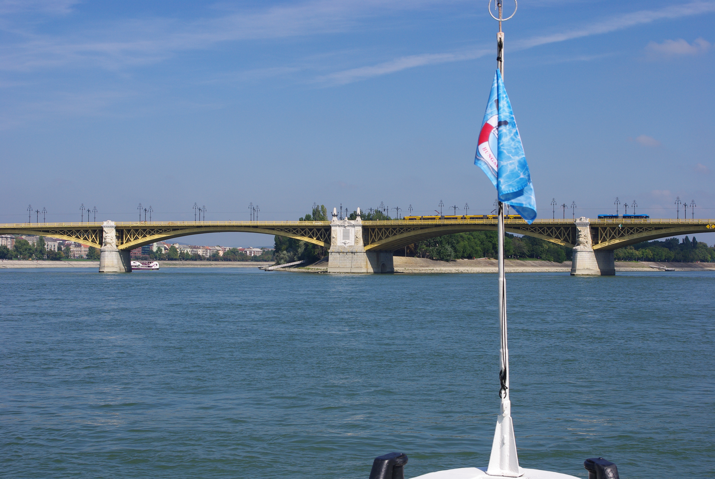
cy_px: 240
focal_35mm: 57
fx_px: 1133
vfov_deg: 23.8
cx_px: 358
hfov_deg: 35.0
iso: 100
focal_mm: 37.5
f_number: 9.5
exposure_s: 1/250
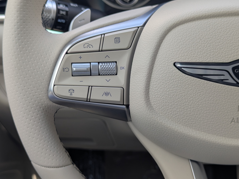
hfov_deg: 37.5
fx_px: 352
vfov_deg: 28.6
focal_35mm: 51
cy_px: 92
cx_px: 120
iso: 41
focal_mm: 6.81
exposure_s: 1/281
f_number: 1.85
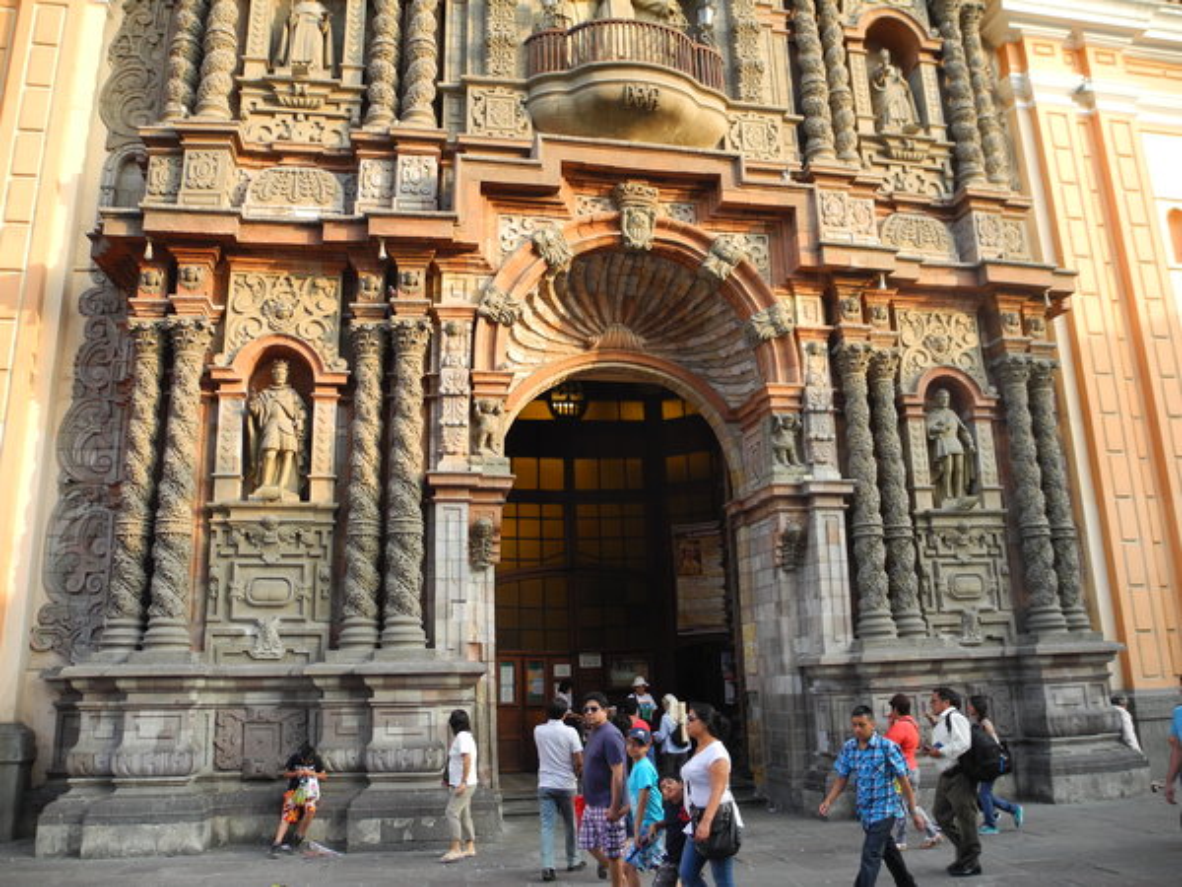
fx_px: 956
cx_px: 591
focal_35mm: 28
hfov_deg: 63.4
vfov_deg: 49.7
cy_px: 444
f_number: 2.8
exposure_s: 1/160
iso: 100
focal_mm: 6
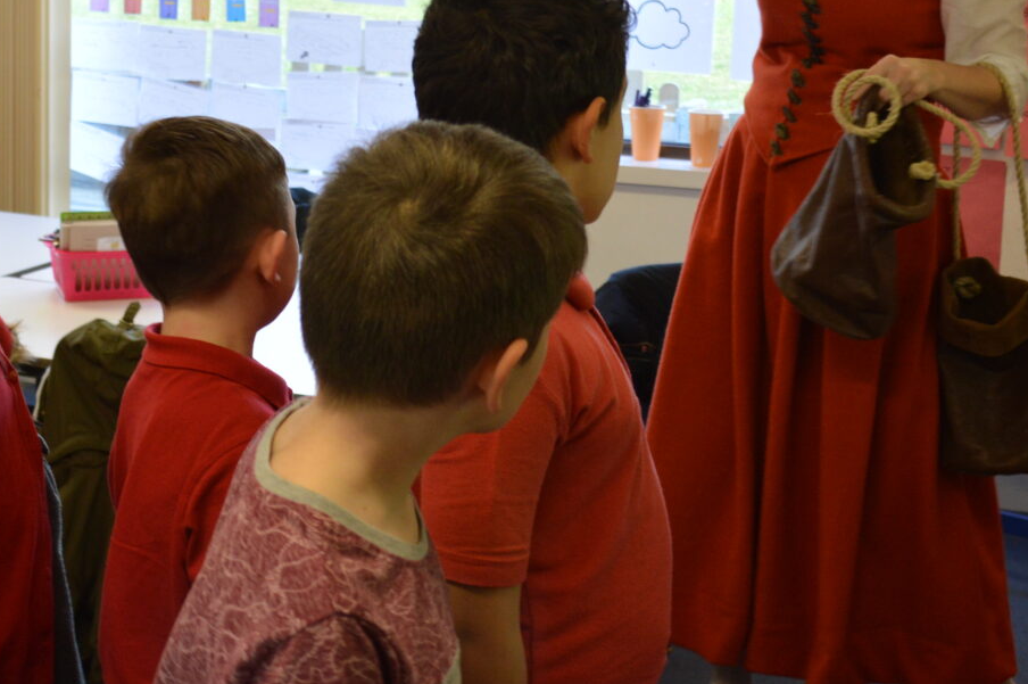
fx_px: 1940
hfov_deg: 29.7
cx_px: 456
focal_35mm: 68
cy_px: 133
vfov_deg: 19.8
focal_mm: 20
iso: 400
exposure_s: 1/60
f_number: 4
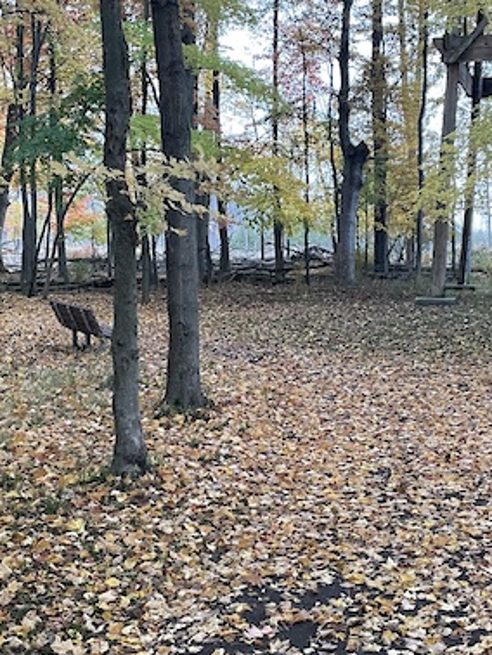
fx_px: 1041
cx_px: 320
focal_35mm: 55
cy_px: 355
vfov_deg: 34.9
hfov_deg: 26.5
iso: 125
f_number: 1.6
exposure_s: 1/76
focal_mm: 4.2
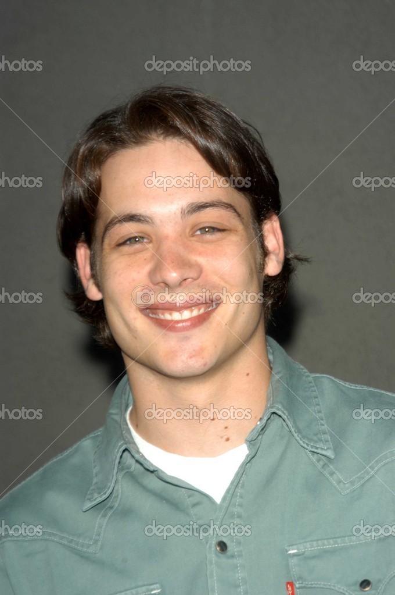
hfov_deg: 9.1
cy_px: 298
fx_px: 2474
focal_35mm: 150
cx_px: 198
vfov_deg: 13.7
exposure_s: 1/180
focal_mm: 100
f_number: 6.3
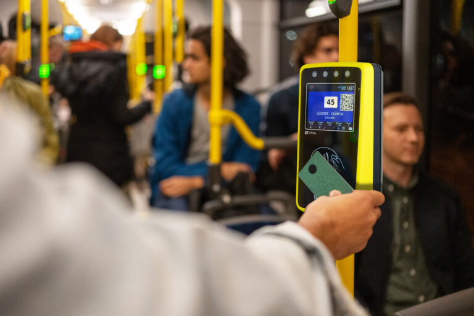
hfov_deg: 54.4
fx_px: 461
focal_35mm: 35
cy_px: 158
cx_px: 237
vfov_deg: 37.9
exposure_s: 1/250
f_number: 1.8
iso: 2200
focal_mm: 35
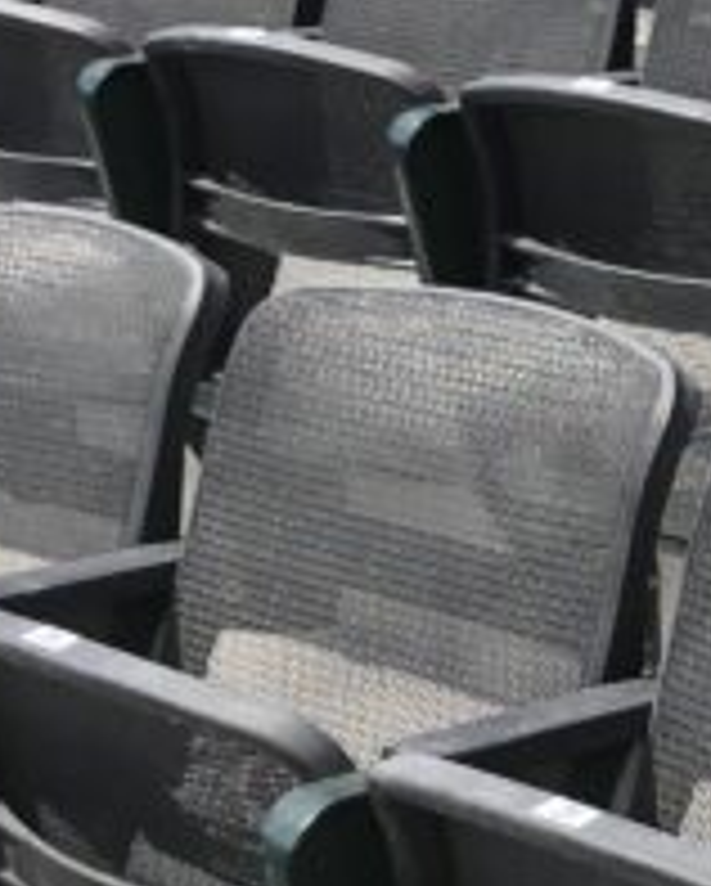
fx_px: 3729
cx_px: 1012
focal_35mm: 142
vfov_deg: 13.6
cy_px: 481
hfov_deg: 10.6
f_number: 1.8
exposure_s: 1/906
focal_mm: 4
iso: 20
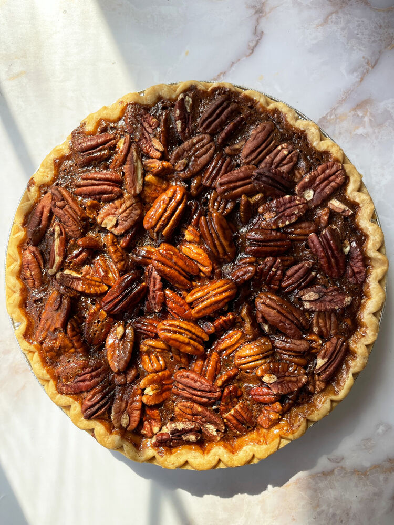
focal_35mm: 26
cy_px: 262
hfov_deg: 53.1
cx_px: 197
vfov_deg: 67.3
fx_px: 395
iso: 32
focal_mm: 5.1
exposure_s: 1/180
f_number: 1.6
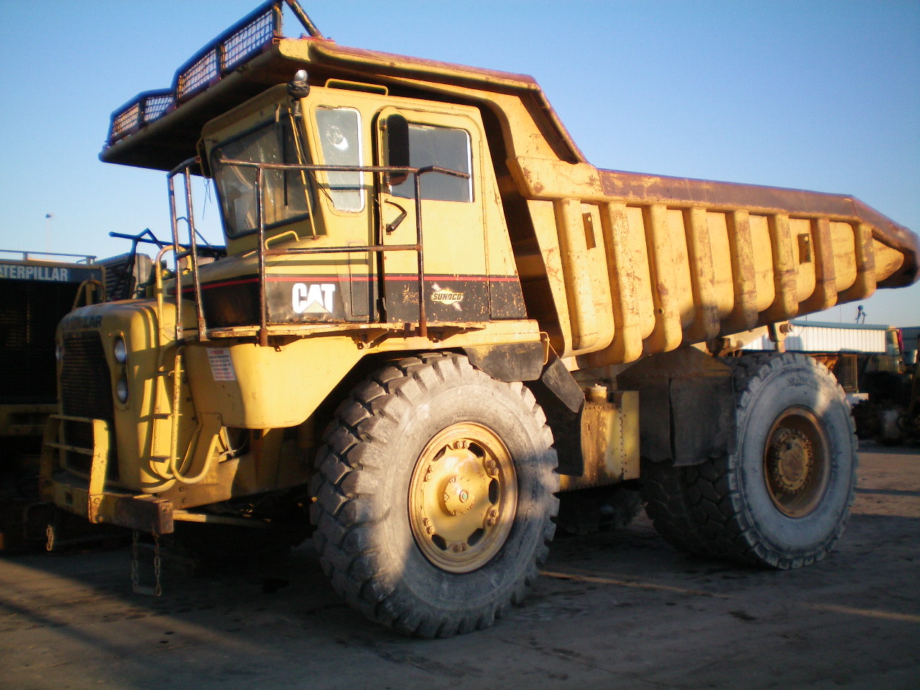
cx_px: 460
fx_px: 1010
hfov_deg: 49.0
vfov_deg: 37.7
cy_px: 345
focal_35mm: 38
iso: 64
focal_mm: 6.3
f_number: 3.1
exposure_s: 1/320
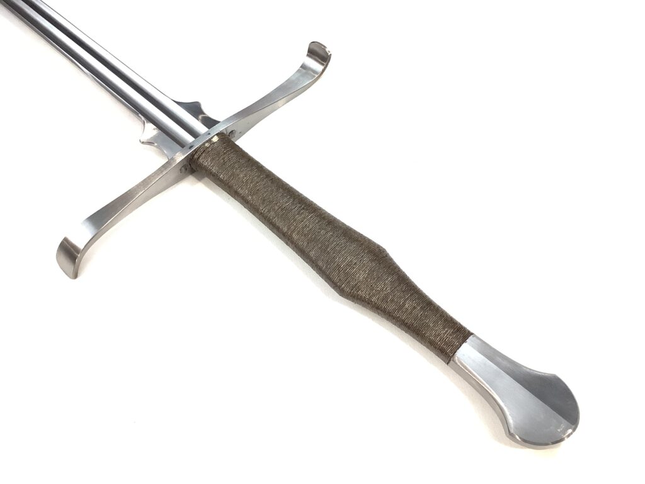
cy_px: 242
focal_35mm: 31
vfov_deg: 45.4
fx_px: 578
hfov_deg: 58.4
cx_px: 322
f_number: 2.4
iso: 200
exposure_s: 1/60
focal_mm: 3.3
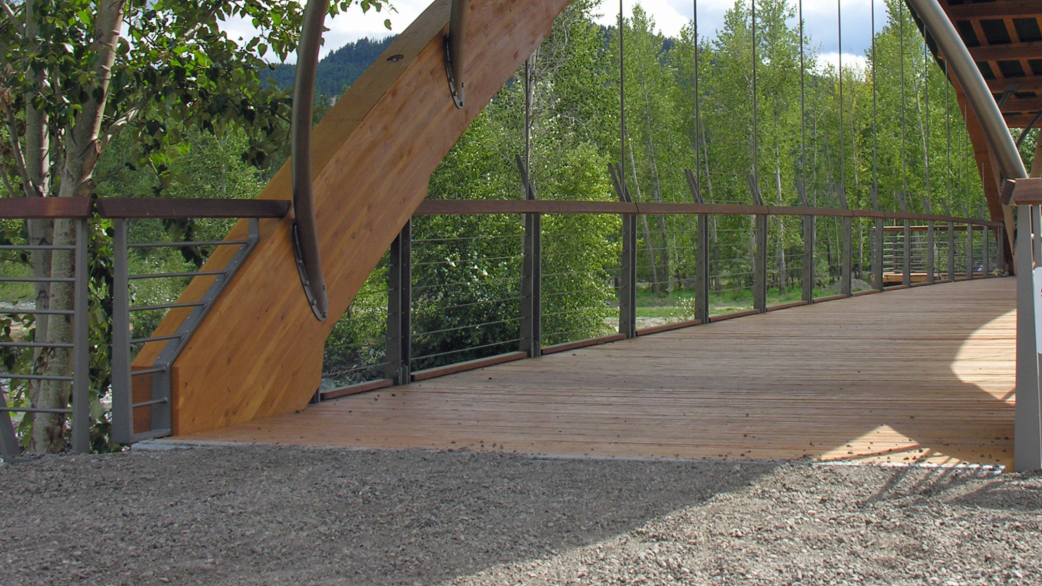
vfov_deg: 18.0
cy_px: 51
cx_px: 637
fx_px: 1823
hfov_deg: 31.8
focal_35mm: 66
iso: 50
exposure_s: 1/145
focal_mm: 10.2
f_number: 5.8
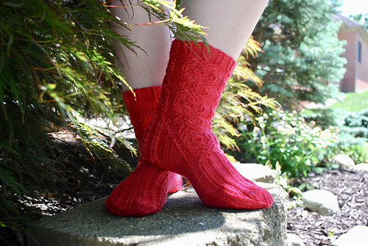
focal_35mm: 33
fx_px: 338
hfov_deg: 57.2
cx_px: 184
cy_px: 123
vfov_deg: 40.1
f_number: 5.6
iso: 200
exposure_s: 1/125
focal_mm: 22
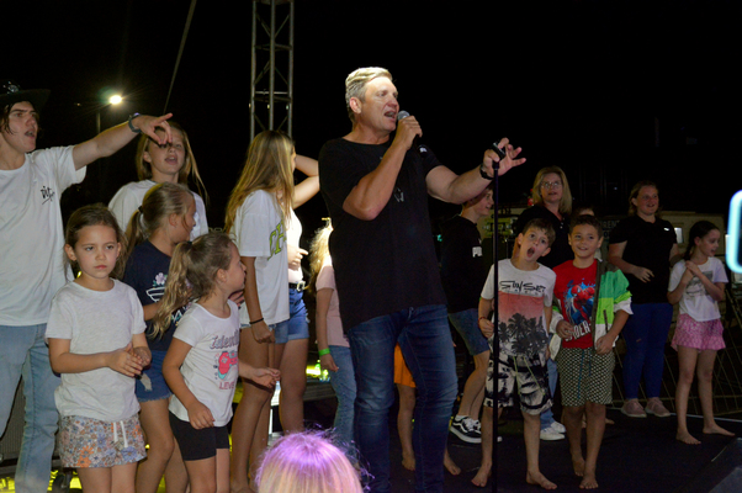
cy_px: 246
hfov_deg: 37.9
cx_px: 371
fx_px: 1081
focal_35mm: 52
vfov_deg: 25.7
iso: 1800
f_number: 5
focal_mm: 35
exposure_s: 1/60
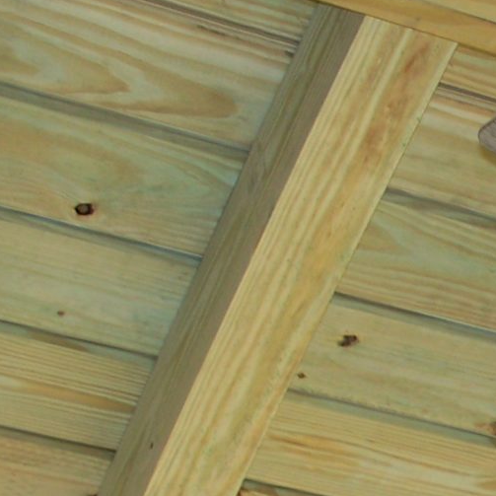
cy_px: 624
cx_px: 927
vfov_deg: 10.6
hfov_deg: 10.1
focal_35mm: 162
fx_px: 2626
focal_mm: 7.54
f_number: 2.8
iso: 64
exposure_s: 1/60
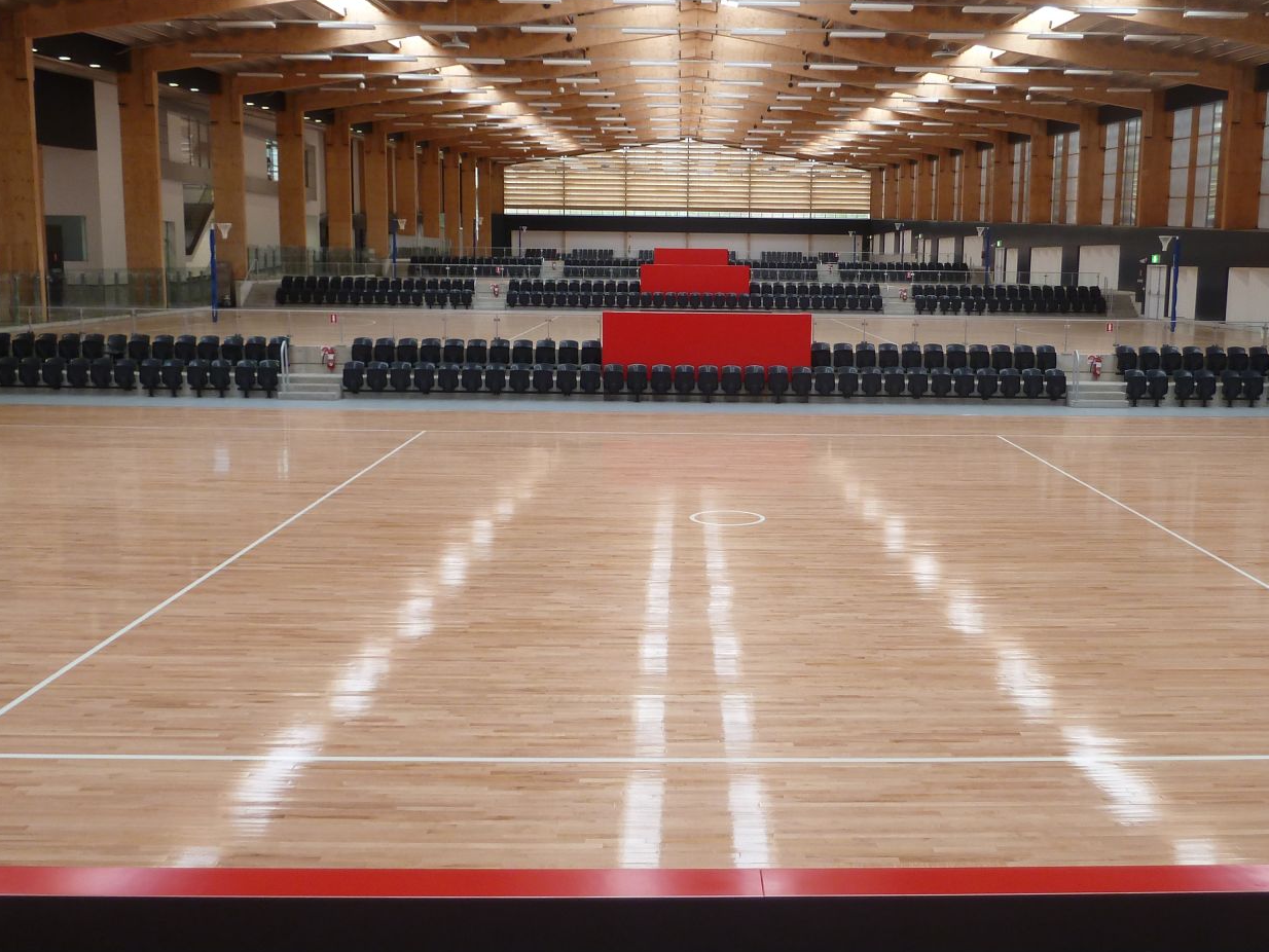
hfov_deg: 52.5
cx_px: 718
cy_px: 473
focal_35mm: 35
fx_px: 1283
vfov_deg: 40.7
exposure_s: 1/30
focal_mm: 4.4
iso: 100
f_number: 3.3
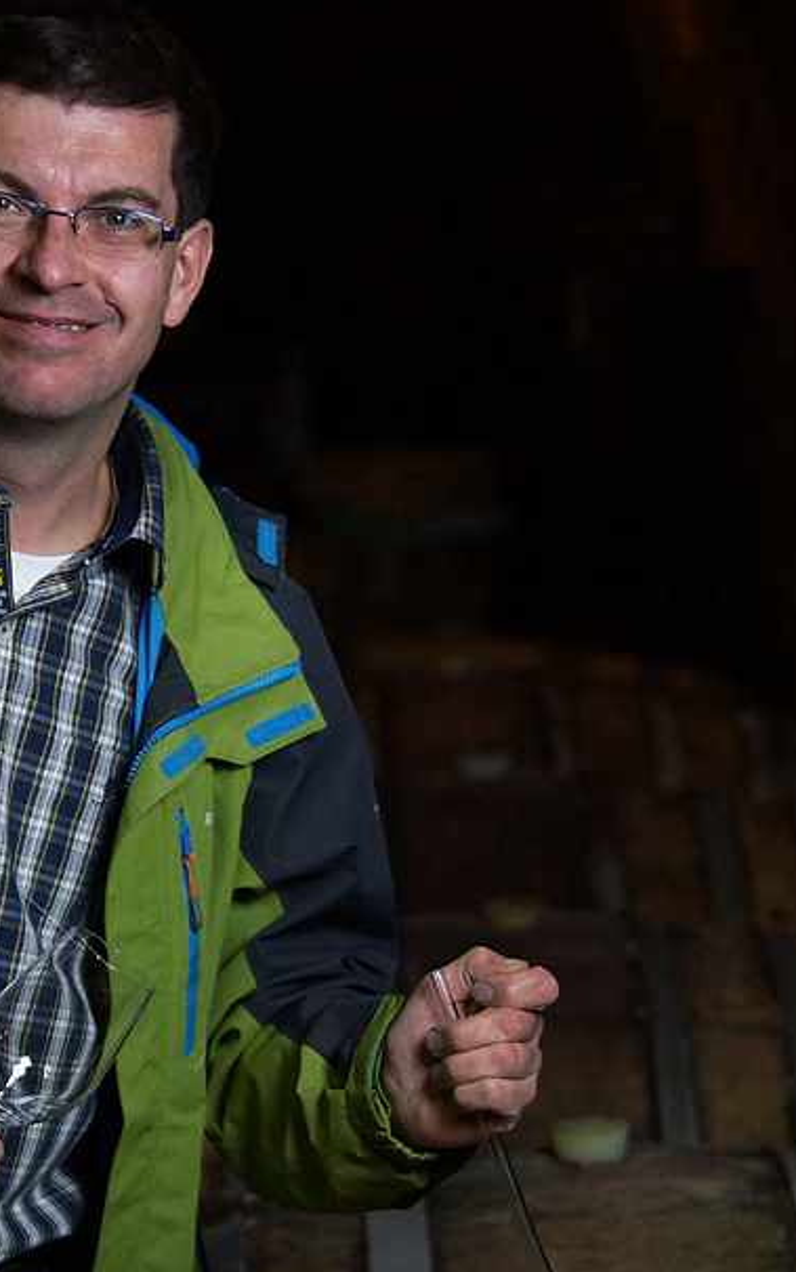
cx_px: 424
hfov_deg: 11.6
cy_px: 843
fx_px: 3923
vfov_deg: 18.4
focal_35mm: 113
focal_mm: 35
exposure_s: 1/250
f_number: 2
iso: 800
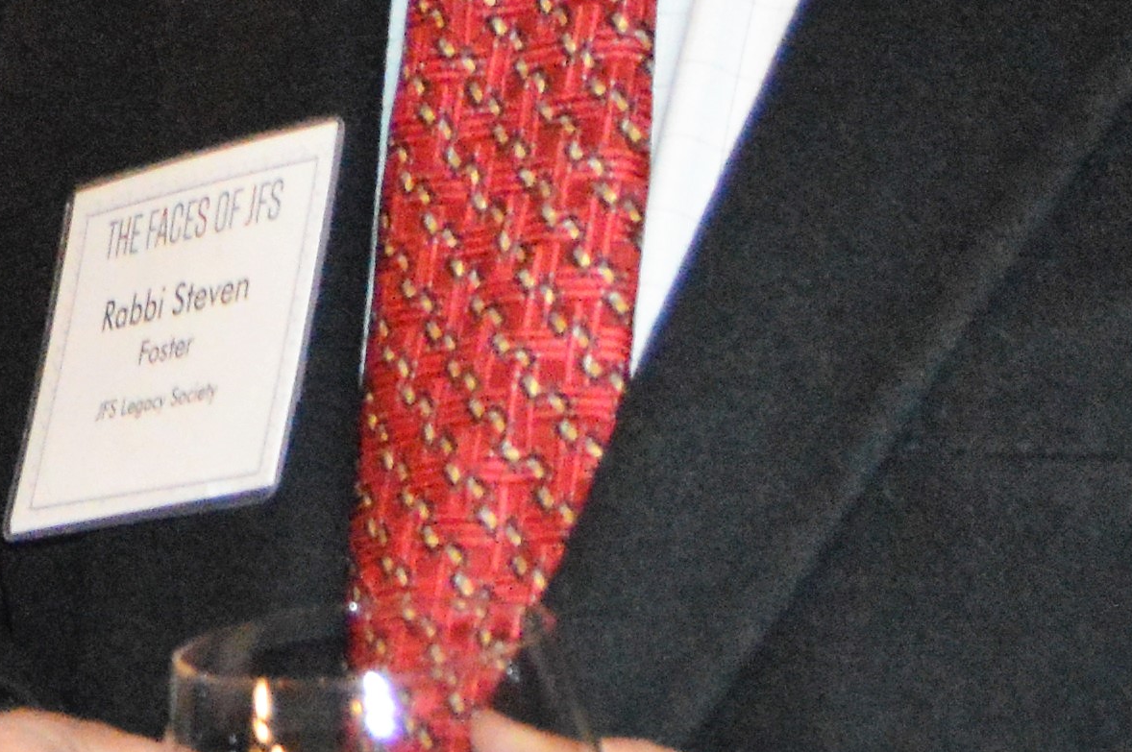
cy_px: -161
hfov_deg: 13.1
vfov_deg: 9.3
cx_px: -704
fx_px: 4572
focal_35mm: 146
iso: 3200
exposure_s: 1/60
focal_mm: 19
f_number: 3.5
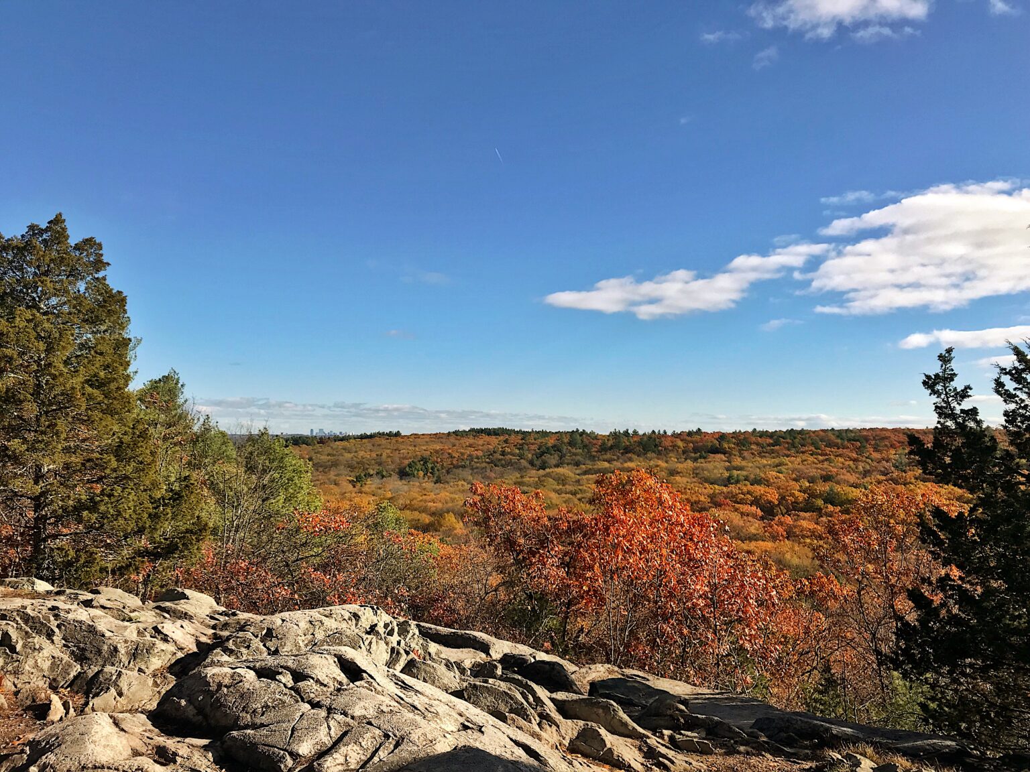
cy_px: 386
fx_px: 833
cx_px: 515
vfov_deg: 49.7
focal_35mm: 28
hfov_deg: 63.4
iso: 20
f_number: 1.8
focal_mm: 3.99
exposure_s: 1/2037
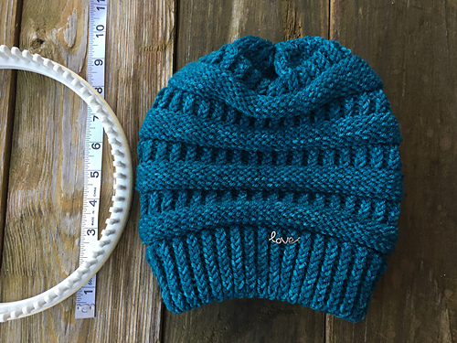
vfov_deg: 48.2
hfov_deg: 61.7
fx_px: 383
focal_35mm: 29
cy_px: 172
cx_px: 228
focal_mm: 4.15
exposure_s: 1/30
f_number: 2.2
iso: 50
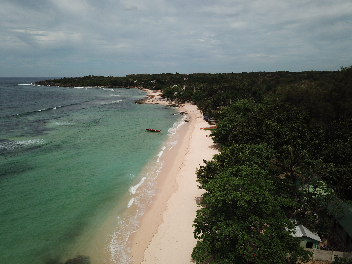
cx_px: 176
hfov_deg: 67.3
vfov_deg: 53.1
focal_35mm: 26
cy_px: 132
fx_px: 264
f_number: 2.2
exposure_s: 1/4000
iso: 100
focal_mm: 4.73
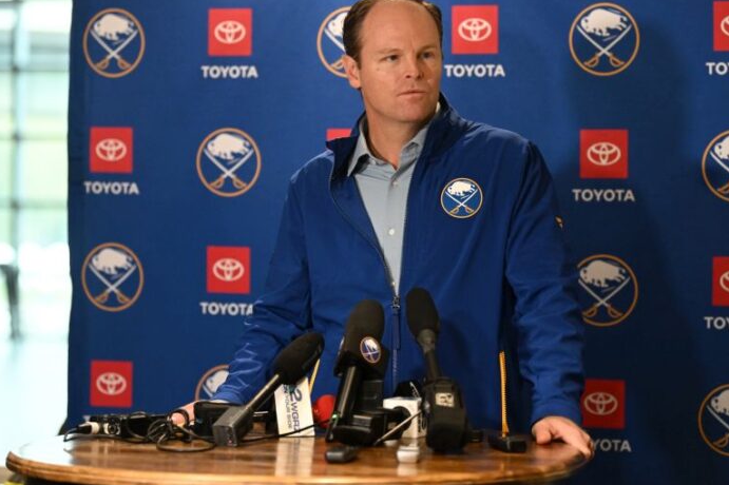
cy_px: 232
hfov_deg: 15.9
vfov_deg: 10.6
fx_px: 2611
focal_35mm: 129
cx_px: 384
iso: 5000
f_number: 2.8
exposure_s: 1/800
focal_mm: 116
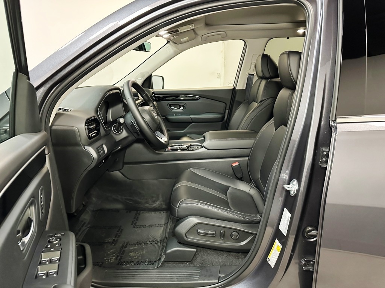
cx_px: 192
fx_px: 267
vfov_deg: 56.8
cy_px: 144
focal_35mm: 24
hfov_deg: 71.6
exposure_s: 1/40
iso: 800
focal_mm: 6.86
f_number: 1.78
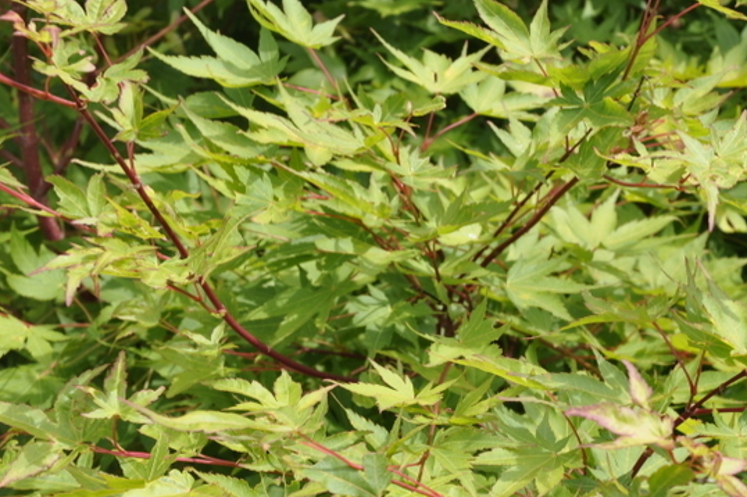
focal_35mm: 116
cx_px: 511
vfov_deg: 11.8
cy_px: 354
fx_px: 2405
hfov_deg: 17.6
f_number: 11
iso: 200
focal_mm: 52
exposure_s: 1/125
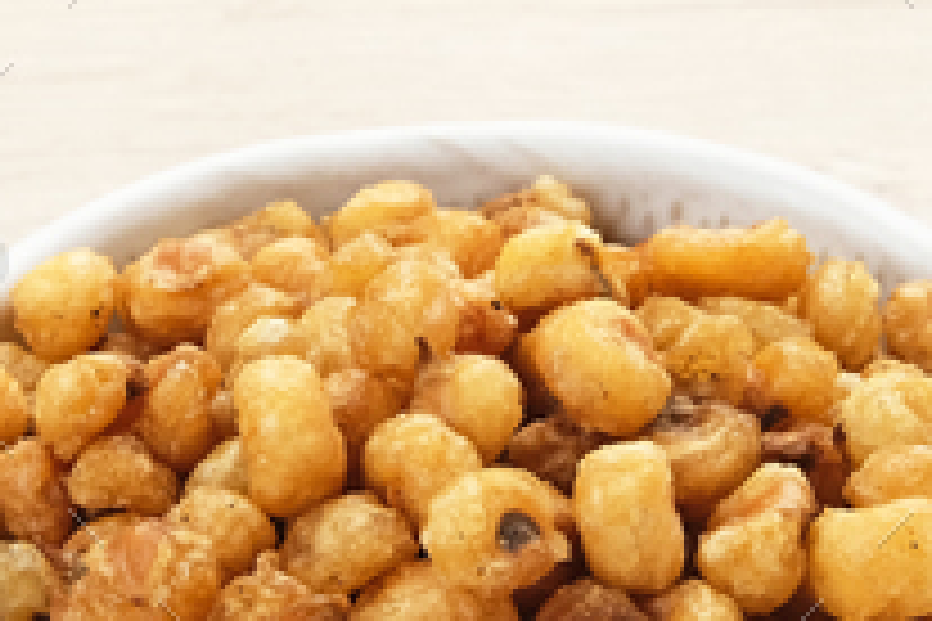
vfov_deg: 5.8
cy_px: 466
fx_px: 6135
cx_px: 468
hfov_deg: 8.7
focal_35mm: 237
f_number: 13
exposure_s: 1/100
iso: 400
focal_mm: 55
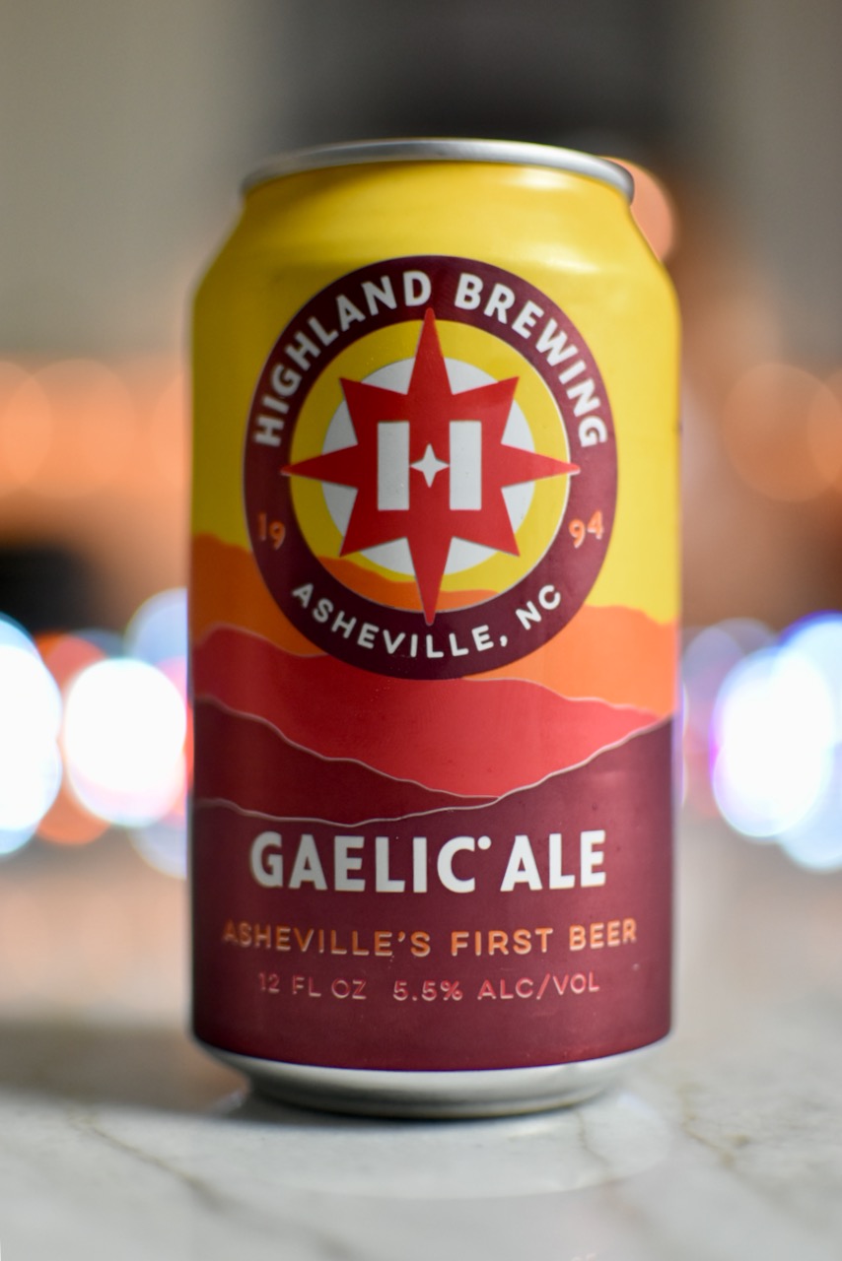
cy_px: 630
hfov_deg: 25.8
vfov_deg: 37.8
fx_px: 1841
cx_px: 421
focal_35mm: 52
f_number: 1.8
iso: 1000
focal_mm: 35
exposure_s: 1/200
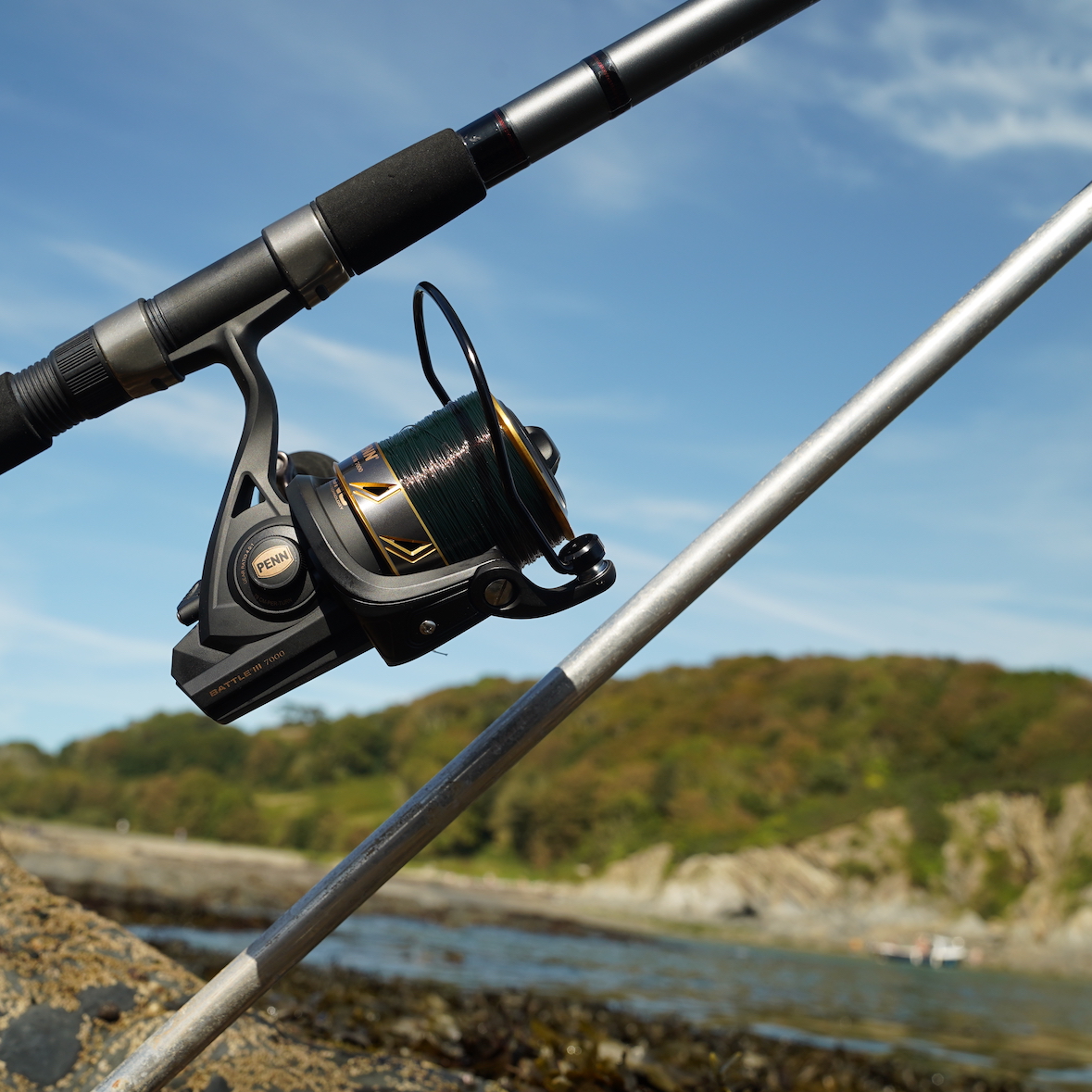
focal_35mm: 48
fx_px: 1713
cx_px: 426
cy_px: 552
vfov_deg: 35.4
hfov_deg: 35.2
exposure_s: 1/125
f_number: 8
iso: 200
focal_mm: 37
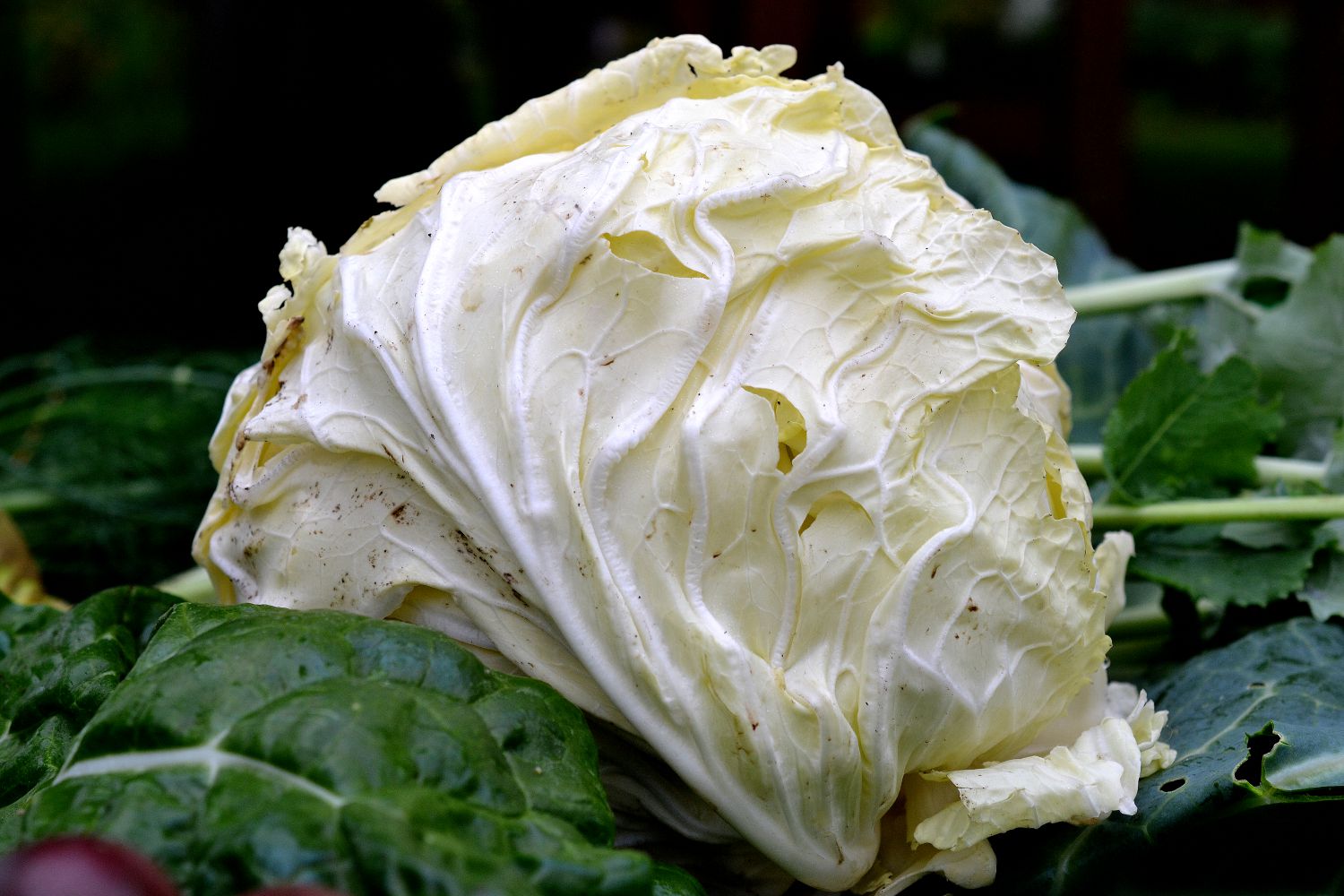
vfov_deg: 22.6
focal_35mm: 60
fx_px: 2240
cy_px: 448
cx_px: 672
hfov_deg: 33.4
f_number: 5.6
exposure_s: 1/125
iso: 360
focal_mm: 40
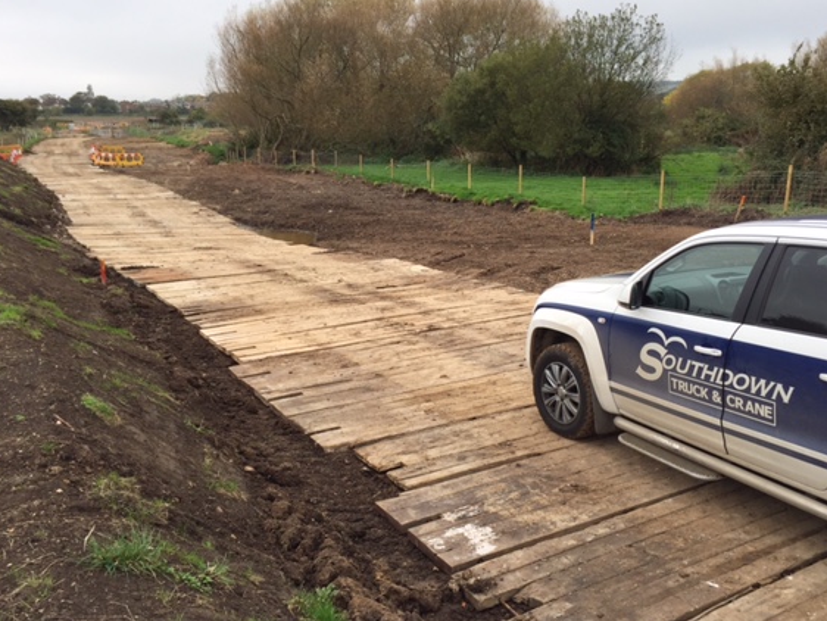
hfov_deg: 55.3
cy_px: 330
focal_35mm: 33
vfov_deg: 43.0
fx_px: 789
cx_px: 427
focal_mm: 4.15
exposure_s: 1/471
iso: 32
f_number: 2.2
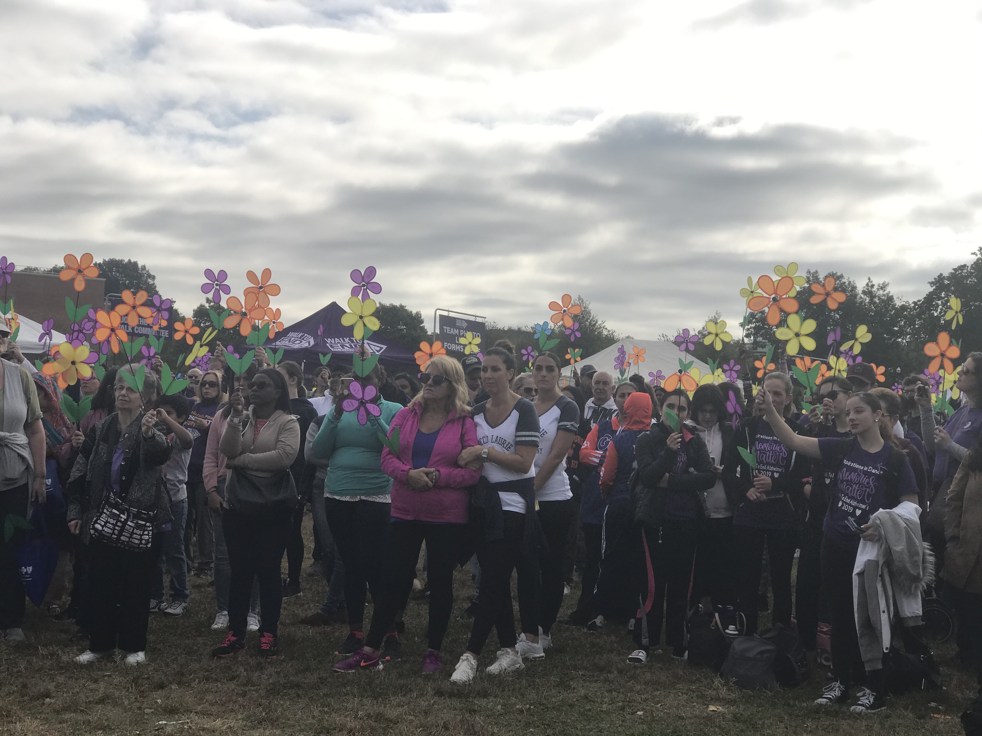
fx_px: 1617
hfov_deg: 33.8
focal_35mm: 57
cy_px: 368
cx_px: 491
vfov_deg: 25.7
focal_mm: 6.6
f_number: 2.8
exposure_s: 1/1368
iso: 20
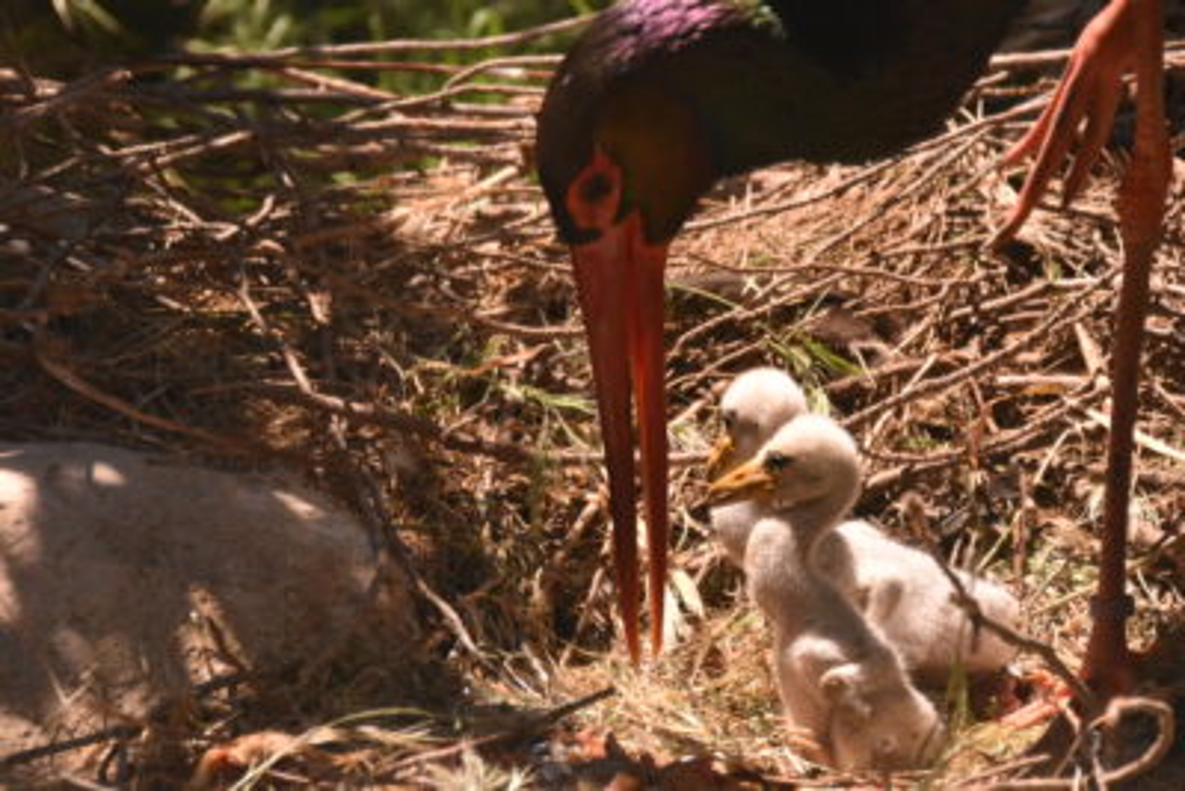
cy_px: 396
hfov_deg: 8.9
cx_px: 592
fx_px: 7655
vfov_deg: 5.9
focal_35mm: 232
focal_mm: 155
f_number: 9
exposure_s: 1/250
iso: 4500
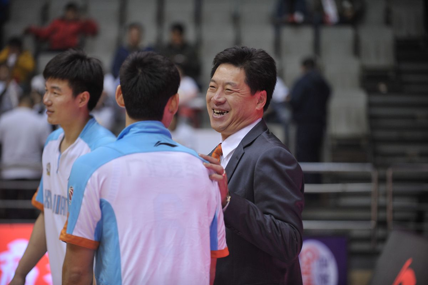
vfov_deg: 10.5
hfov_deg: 15.8
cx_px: 214
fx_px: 1545
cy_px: 142
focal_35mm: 130
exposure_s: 1/400
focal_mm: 130
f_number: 2.8
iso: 800
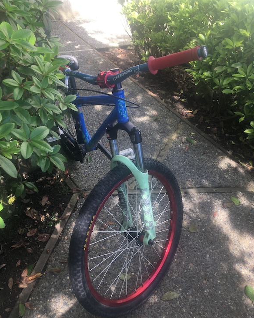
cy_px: 159
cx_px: 129
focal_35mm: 31
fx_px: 291
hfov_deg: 47.1
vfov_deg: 57.2
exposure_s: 1/199
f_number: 2.2
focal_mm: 4.15
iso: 25
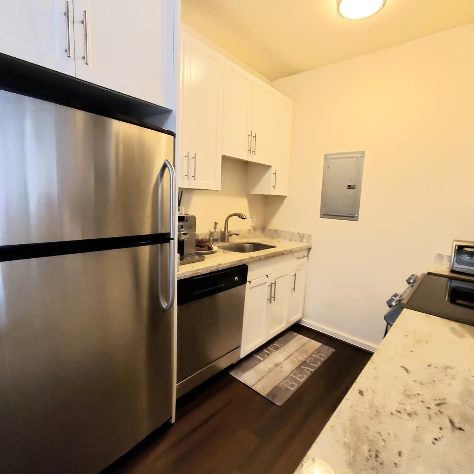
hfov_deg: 87.1
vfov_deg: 87.4
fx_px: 248
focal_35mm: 16
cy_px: 230
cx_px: 261
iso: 500
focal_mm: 1.8
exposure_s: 1/29.1
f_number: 2.2
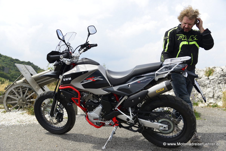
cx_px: 113
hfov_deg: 60.3
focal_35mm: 31
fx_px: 195
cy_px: 76
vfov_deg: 42.4
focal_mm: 31
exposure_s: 1/640
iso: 160
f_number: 4.5
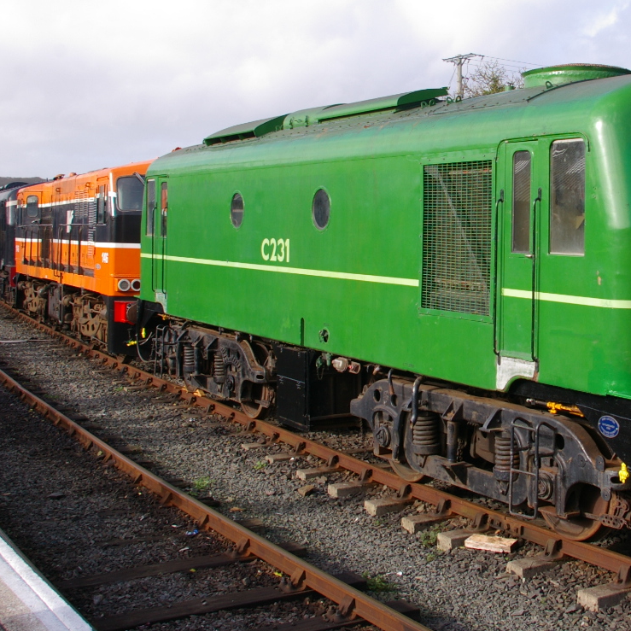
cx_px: 470
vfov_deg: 32.0
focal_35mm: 53
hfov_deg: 31.6
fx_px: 1093
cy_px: 225
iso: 200
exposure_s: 1/60
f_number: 9.5
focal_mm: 20
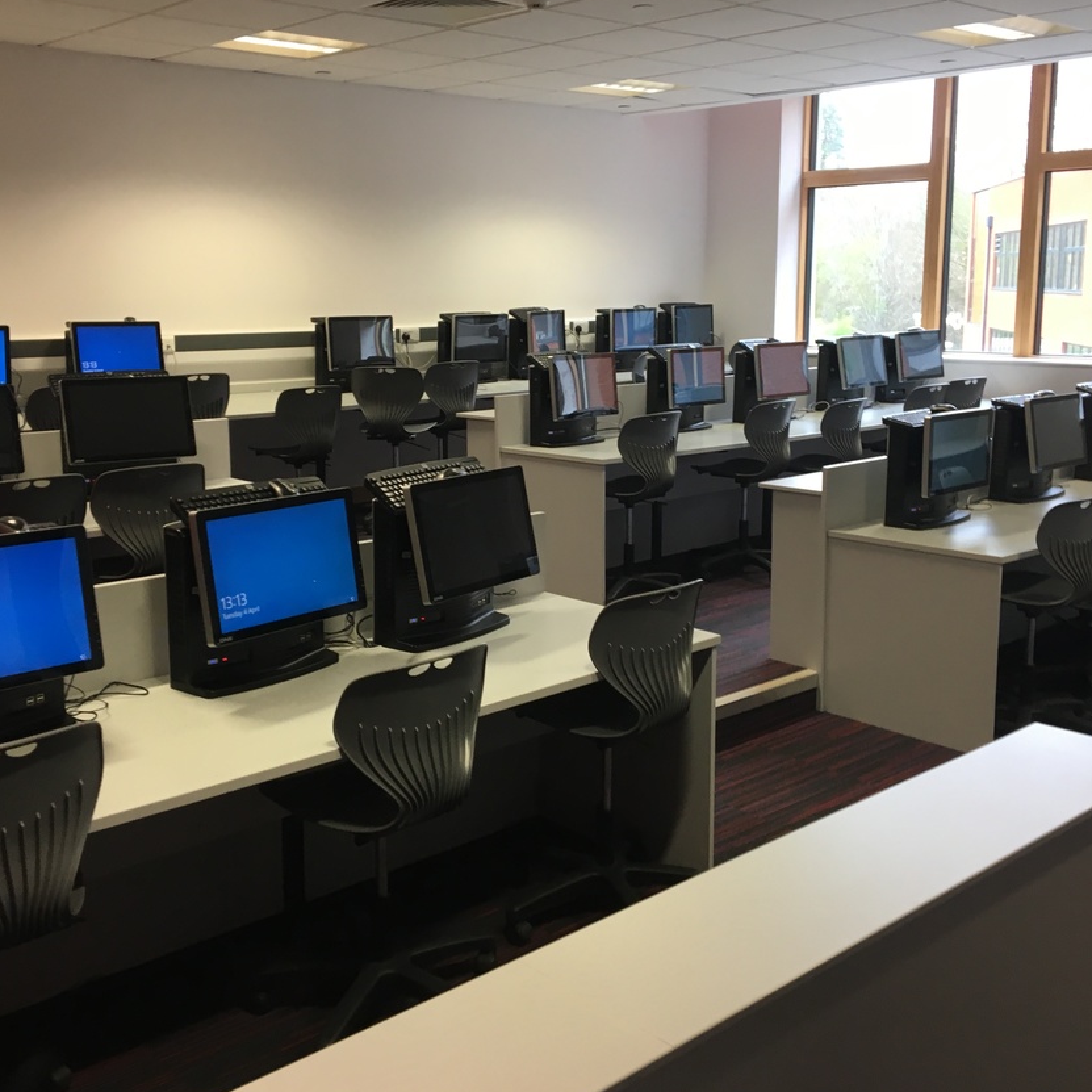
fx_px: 1321
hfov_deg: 44.9
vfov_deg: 44.9
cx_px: 534
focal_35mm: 37
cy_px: 519
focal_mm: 4.15
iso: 64
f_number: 2.2
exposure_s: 1/33
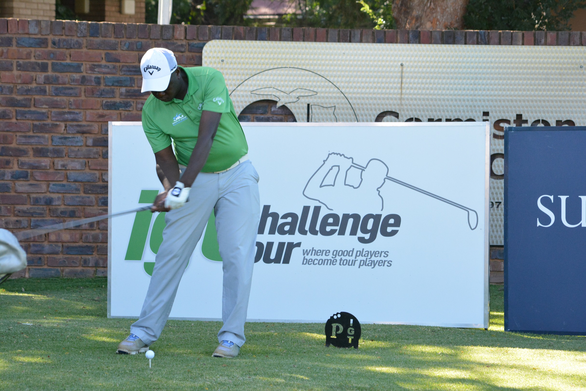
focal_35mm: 183
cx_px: 293
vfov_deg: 7.5
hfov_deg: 11.2
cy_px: 196
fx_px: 2979
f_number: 7.1
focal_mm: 122
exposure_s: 1/500
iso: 2000
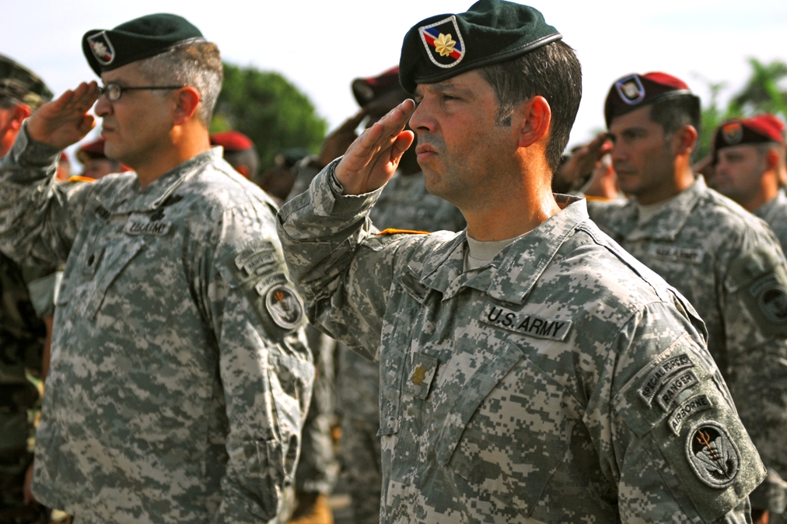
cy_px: 261
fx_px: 1661
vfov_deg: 17.9
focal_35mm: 76
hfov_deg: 26.7
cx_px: 390
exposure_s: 1/5000
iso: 200
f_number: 2.8
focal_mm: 50
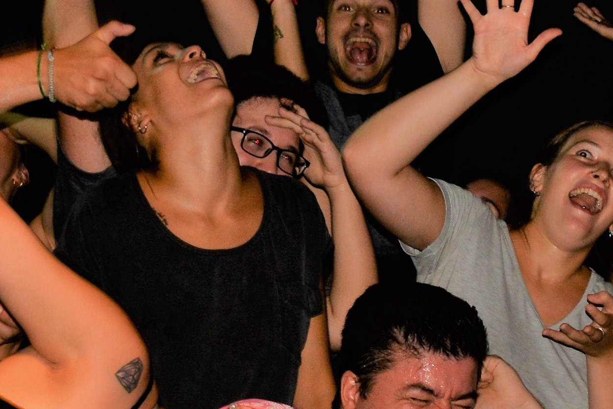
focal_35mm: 150
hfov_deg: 13.4
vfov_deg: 9.0
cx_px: 654
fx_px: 2553
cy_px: 481
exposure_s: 1/30
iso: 200
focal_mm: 26
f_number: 5.6
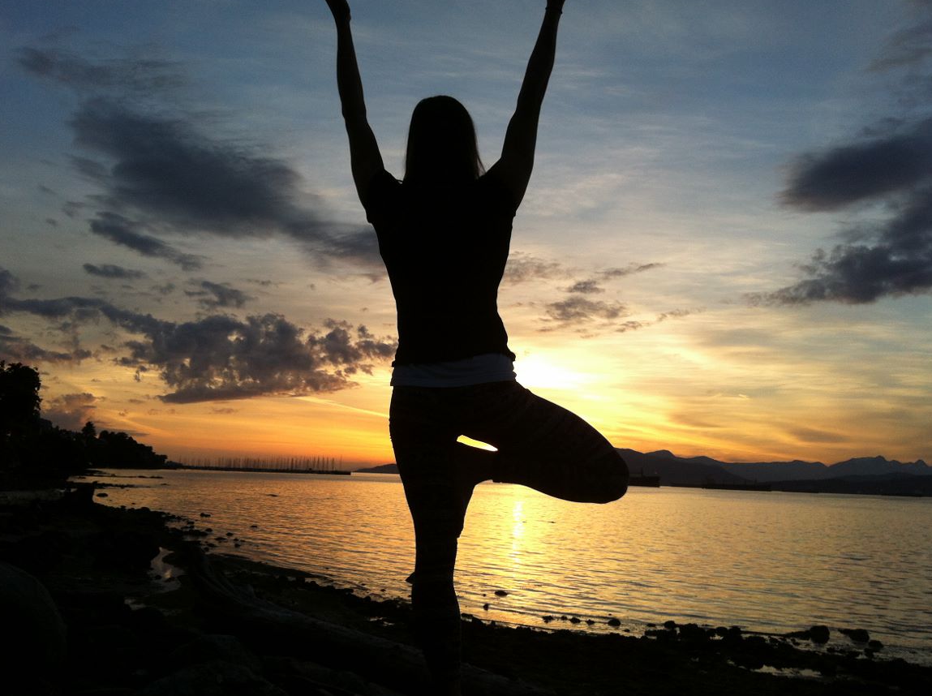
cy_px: 316
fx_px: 1048
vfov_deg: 36.7
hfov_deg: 47.9
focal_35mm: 39
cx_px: 448
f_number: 2.8
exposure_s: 1/444
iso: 80
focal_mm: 3.85
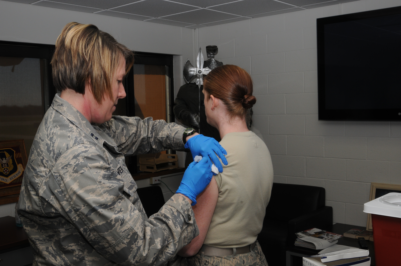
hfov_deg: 53.2
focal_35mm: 36
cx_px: 200
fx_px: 401
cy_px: 133
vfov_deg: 36.8
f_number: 18
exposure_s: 1/60
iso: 400
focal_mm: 24
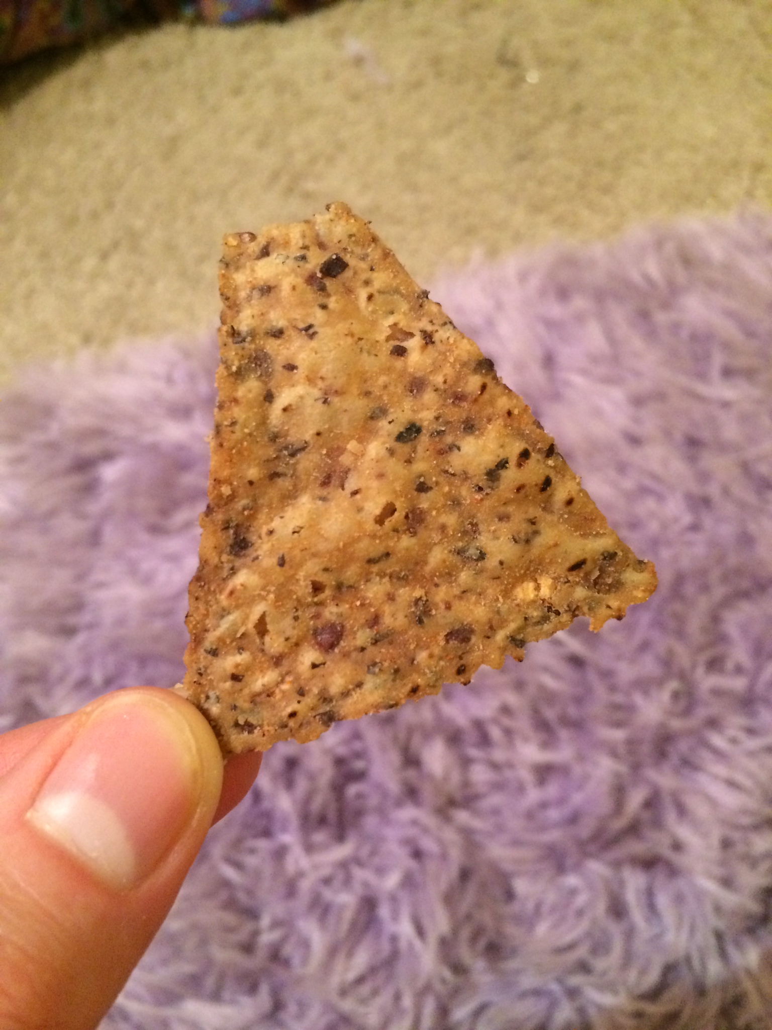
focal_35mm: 30
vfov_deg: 60.0
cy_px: 515
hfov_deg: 46.8
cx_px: 386
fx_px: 892
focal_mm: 4.12
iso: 320
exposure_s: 1/15
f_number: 2.2
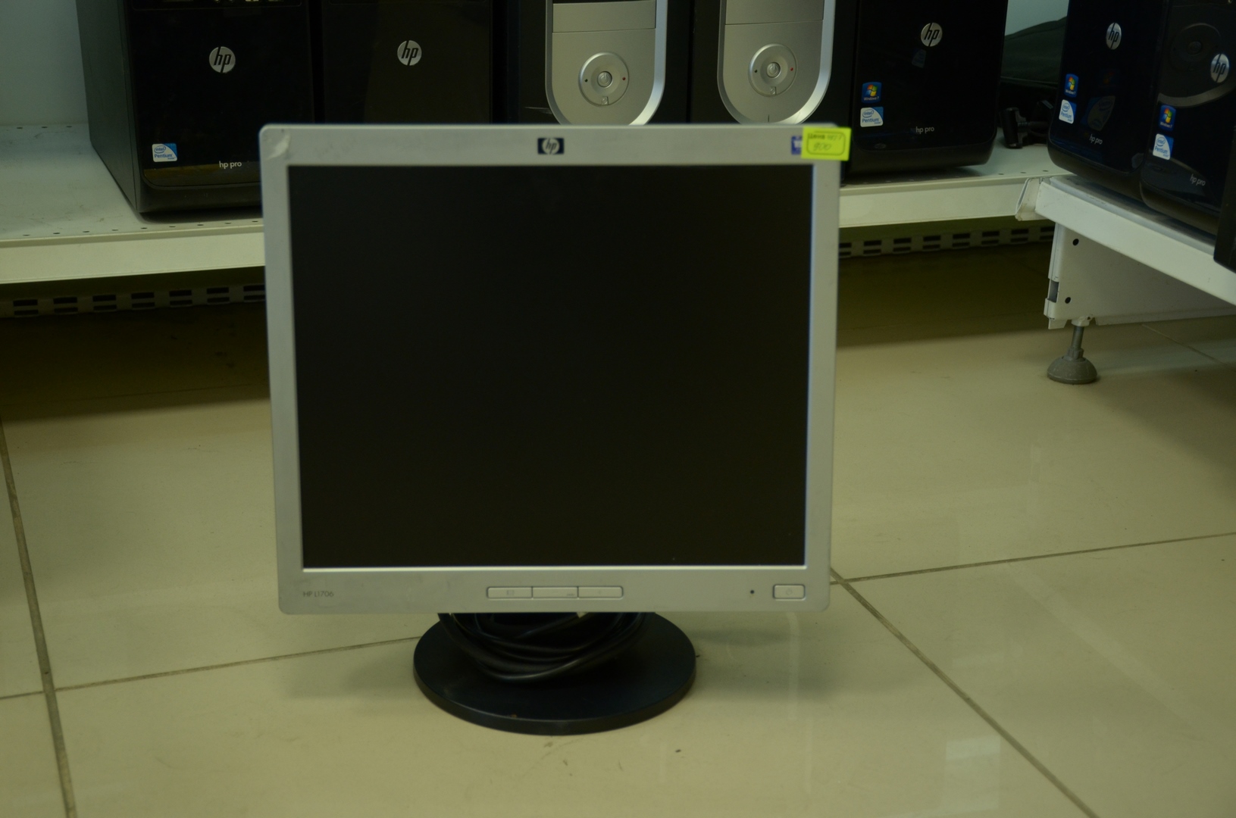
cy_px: 409
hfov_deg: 33.5
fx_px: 2056
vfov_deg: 22.5
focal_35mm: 60
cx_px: 618
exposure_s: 1/50
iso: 640
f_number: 4.5
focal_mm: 40
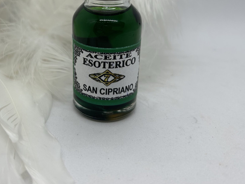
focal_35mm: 42
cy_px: 49
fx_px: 297
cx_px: 83
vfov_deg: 33.7
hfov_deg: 44.2
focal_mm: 5.7
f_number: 1.5
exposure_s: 1/290
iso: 40
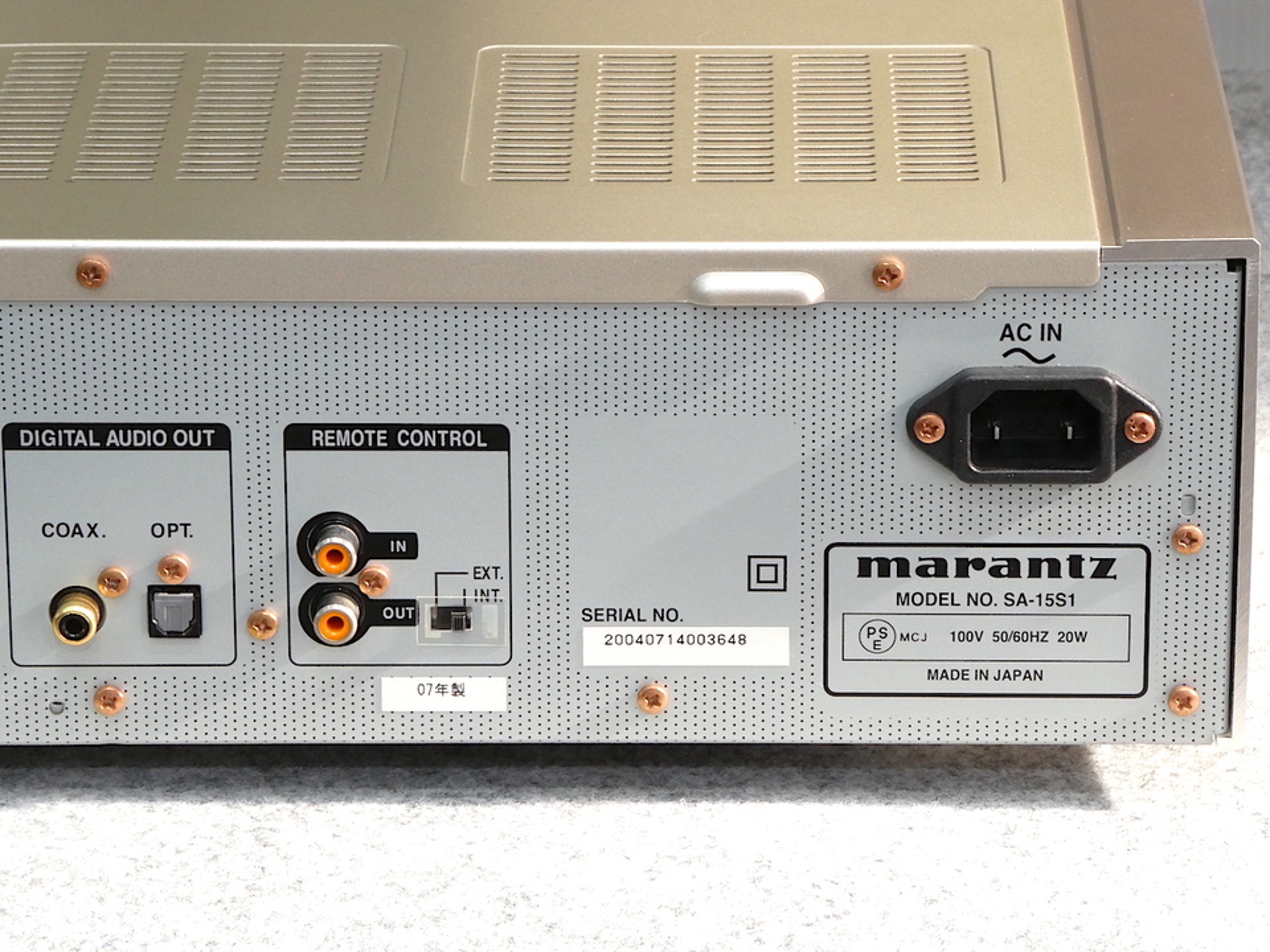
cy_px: 476
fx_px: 5870
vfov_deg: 9.3
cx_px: 635
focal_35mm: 160
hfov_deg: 12.3
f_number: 8
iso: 400
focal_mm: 28.7
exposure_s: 1/13
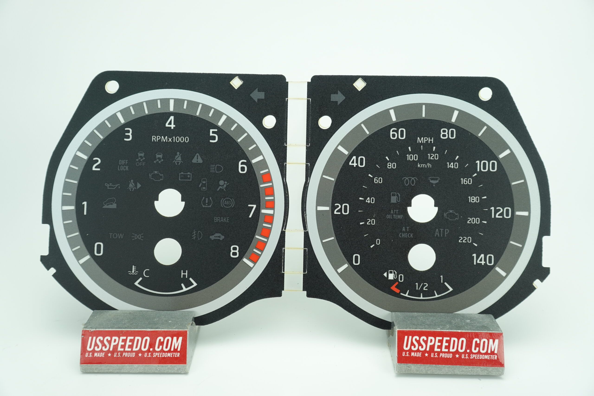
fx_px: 594
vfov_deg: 36.9
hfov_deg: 53.1
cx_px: 297
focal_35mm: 36
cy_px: 198
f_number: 4
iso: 250
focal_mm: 13.41
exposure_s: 1/160
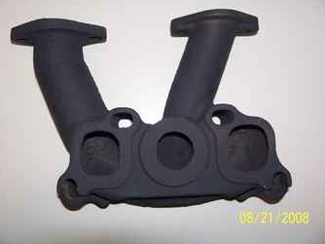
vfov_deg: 39.7
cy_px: 123
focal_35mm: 36
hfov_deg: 51.3
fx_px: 338
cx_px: 161
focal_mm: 6
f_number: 2.8
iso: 80
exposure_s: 1/60
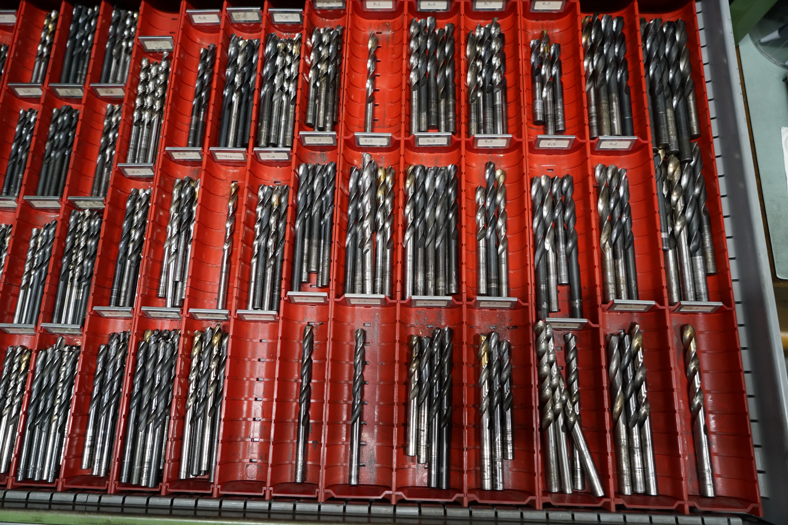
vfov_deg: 53.1
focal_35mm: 24
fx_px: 525
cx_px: 394
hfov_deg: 73.7
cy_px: 262
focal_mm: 24
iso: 1600
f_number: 4
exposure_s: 1/160
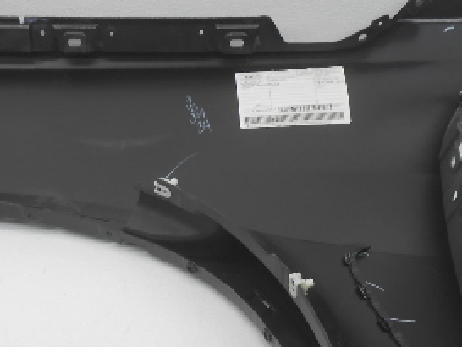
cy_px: 303
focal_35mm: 61
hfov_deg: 31.3
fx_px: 814
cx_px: 132
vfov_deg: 23.5
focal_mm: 4.6
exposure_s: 1/40
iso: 80
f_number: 3.5
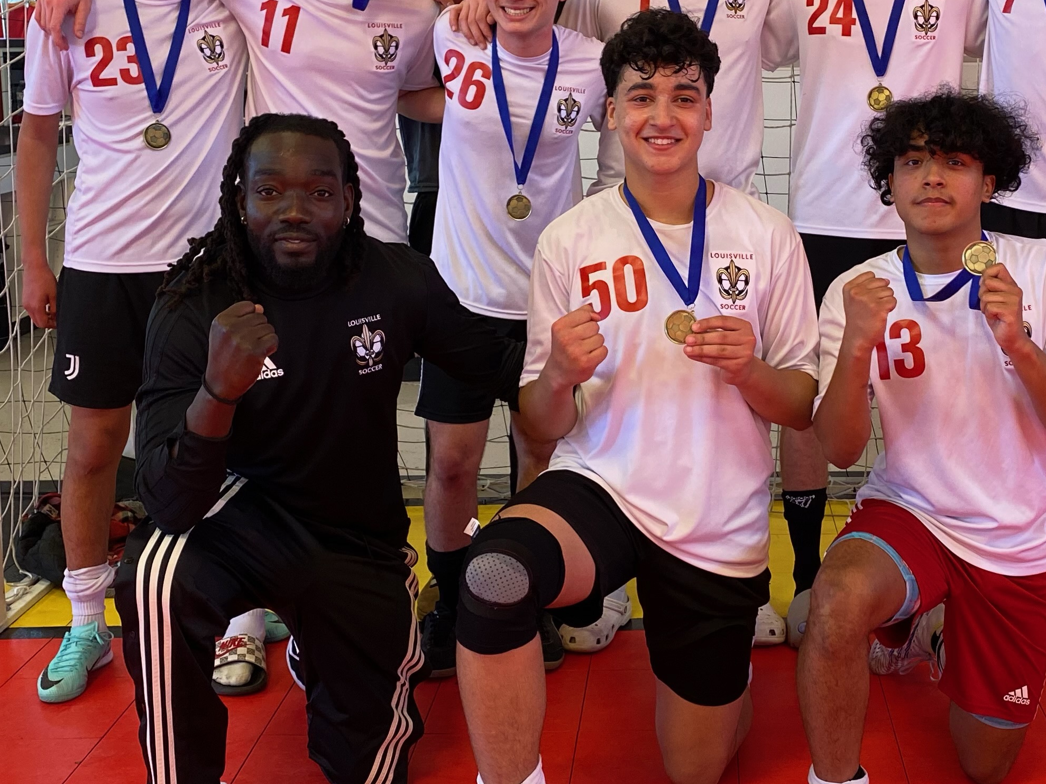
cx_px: 693
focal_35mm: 53
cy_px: 298
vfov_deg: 27.4
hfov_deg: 35.8
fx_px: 1601
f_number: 1.8
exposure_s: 1/60
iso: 100
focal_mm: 4.25
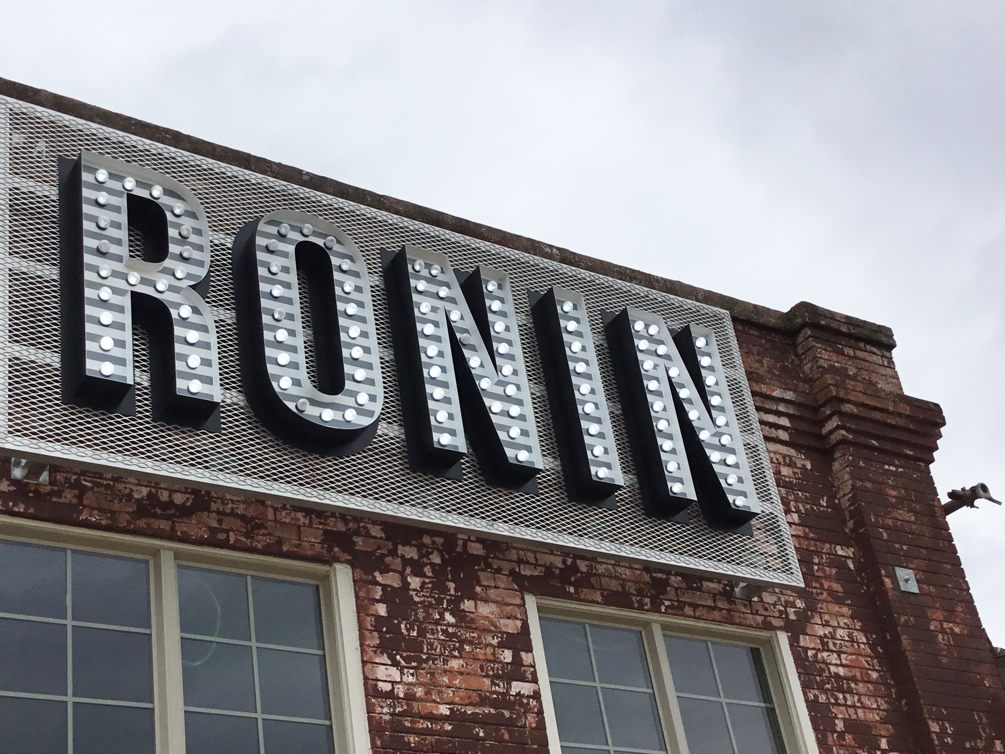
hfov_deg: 39.4
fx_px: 1394
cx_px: 377
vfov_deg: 29.9
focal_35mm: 48
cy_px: 535
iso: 25
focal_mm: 3.3
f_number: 2.4
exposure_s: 1/562
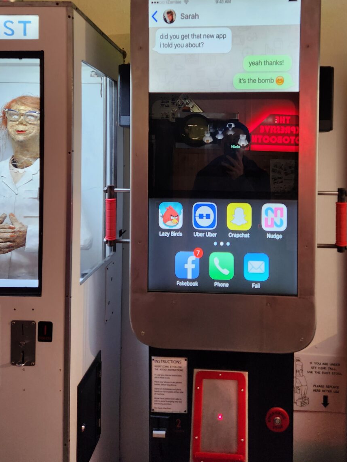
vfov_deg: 57.1
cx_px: 200
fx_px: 414
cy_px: 153
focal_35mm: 31
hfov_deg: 45.3
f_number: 1.8
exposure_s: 1/100
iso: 250
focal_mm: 5.4
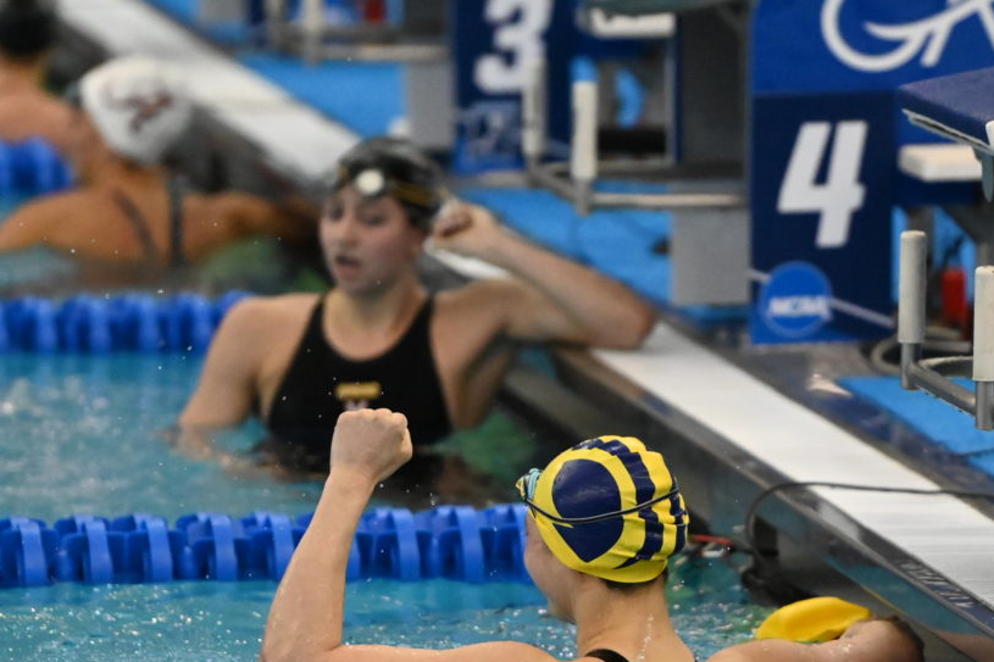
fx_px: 10407
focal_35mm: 377
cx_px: 626
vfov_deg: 3.6
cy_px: 609
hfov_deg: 5.5
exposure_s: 1/1600
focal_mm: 200
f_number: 2.8
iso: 12800
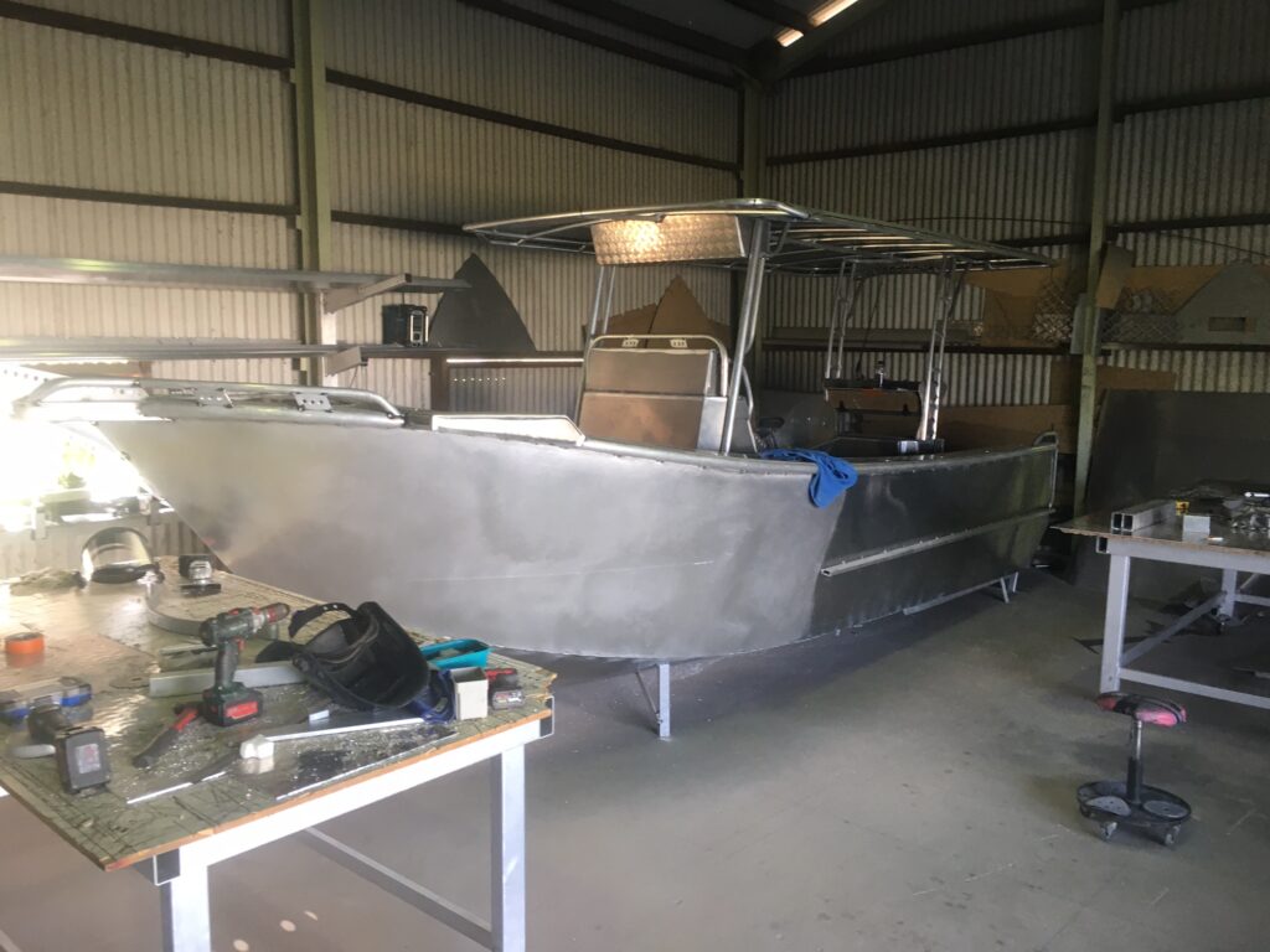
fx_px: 1064
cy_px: 476
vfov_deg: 48.2
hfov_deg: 61.7
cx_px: 635
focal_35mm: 29
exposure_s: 1/33
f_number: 2.2
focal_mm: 4.15
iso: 50
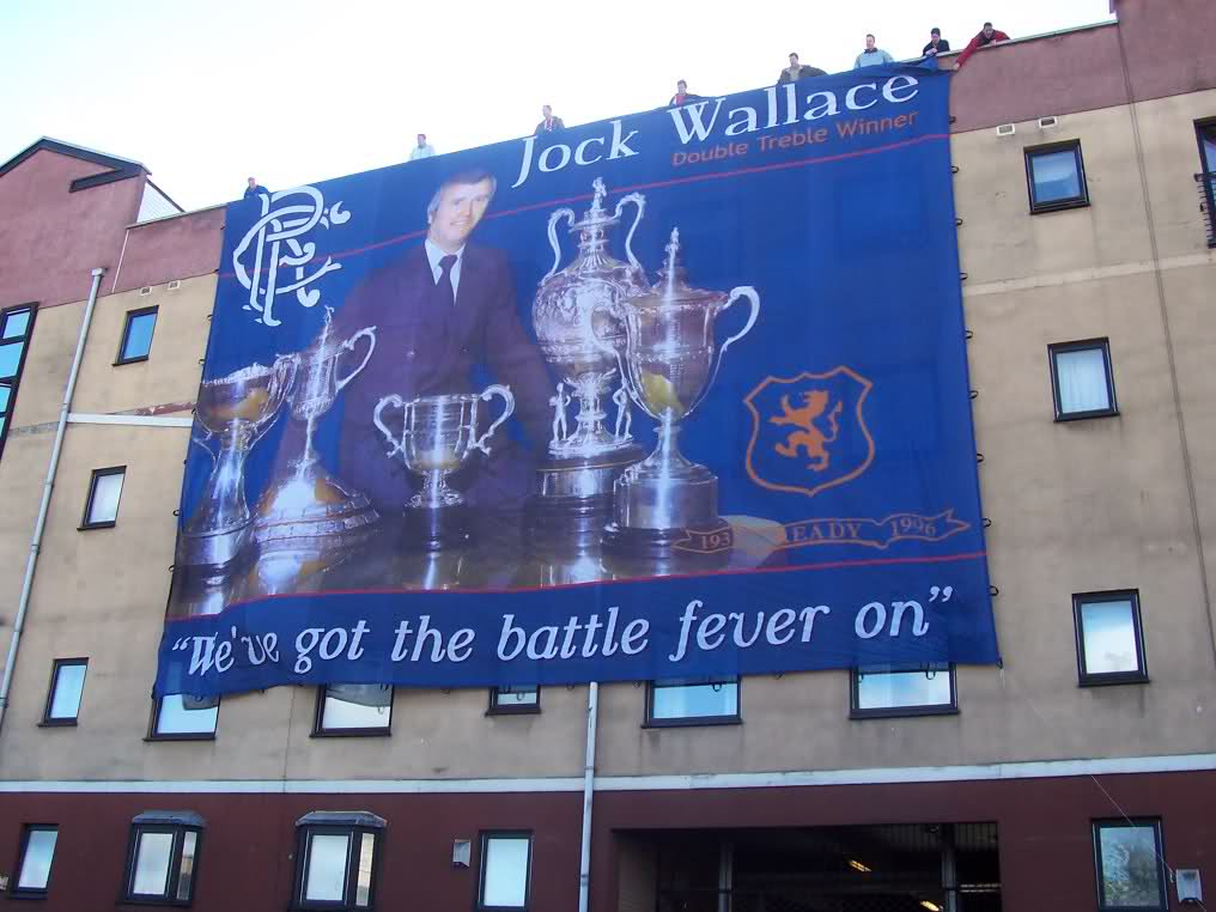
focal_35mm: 37
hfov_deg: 50.1
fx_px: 1300
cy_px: 456
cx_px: 608
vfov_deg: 38.7
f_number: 2.8
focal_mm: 5.6
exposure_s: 1/350
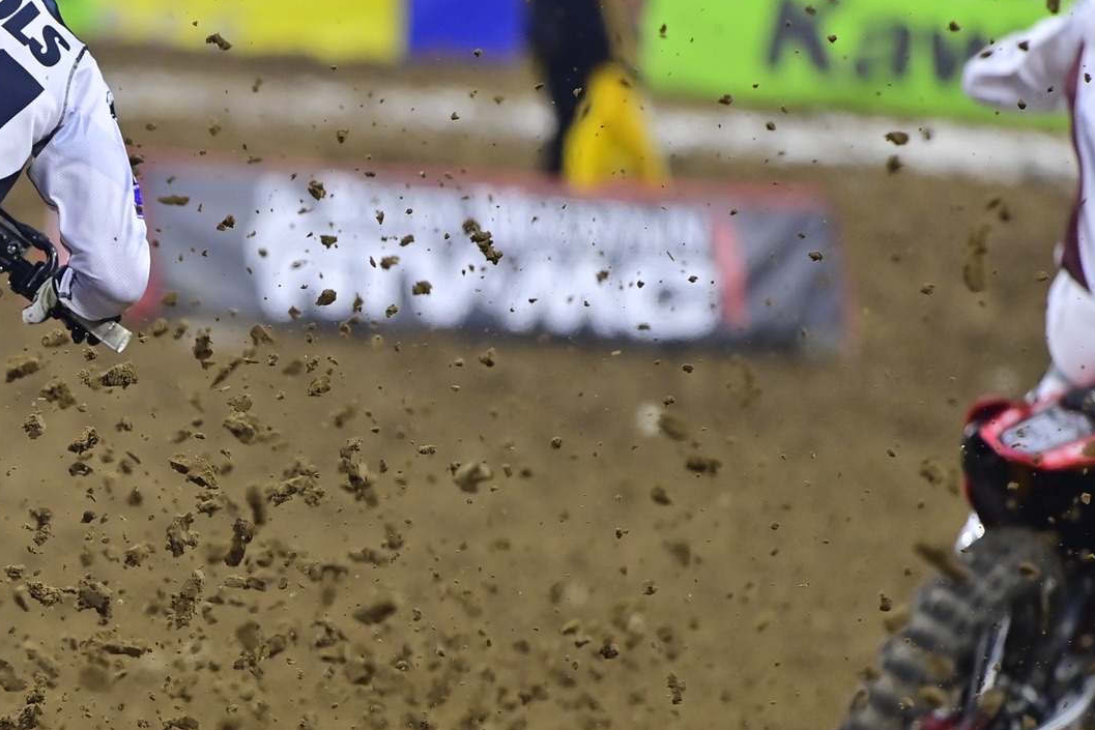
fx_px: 19894
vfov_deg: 2.1
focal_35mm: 654
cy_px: 472
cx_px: 40
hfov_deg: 3.2
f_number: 4
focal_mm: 300
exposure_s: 1/1250
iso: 2500
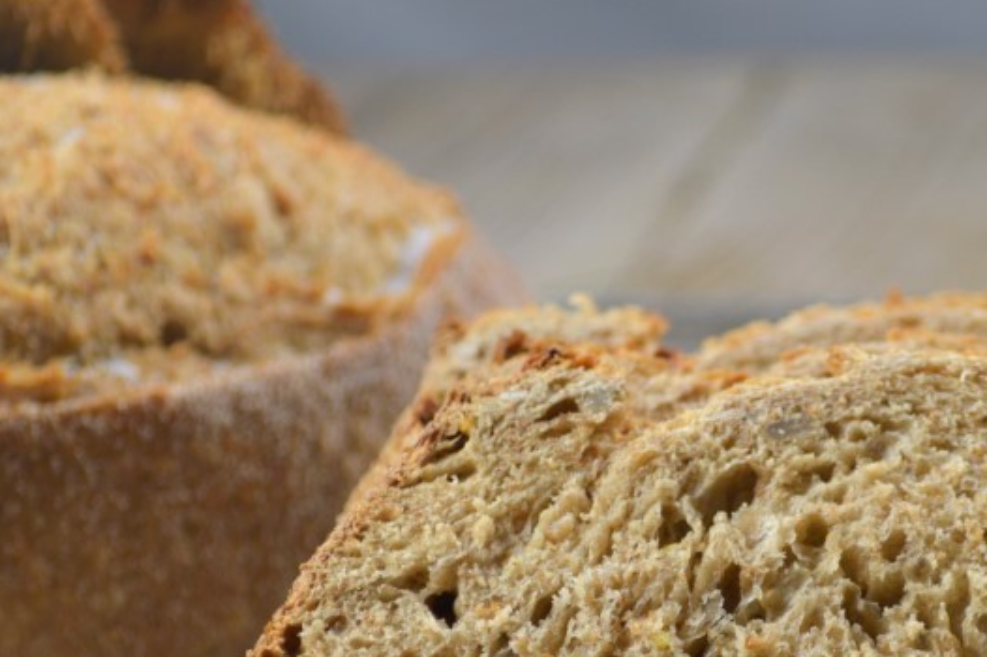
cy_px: 663
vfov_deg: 9.2
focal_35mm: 148
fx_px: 4058
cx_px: 840
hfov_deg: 13.8
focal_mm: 45
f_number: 5.3
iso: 100
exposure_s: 1/15
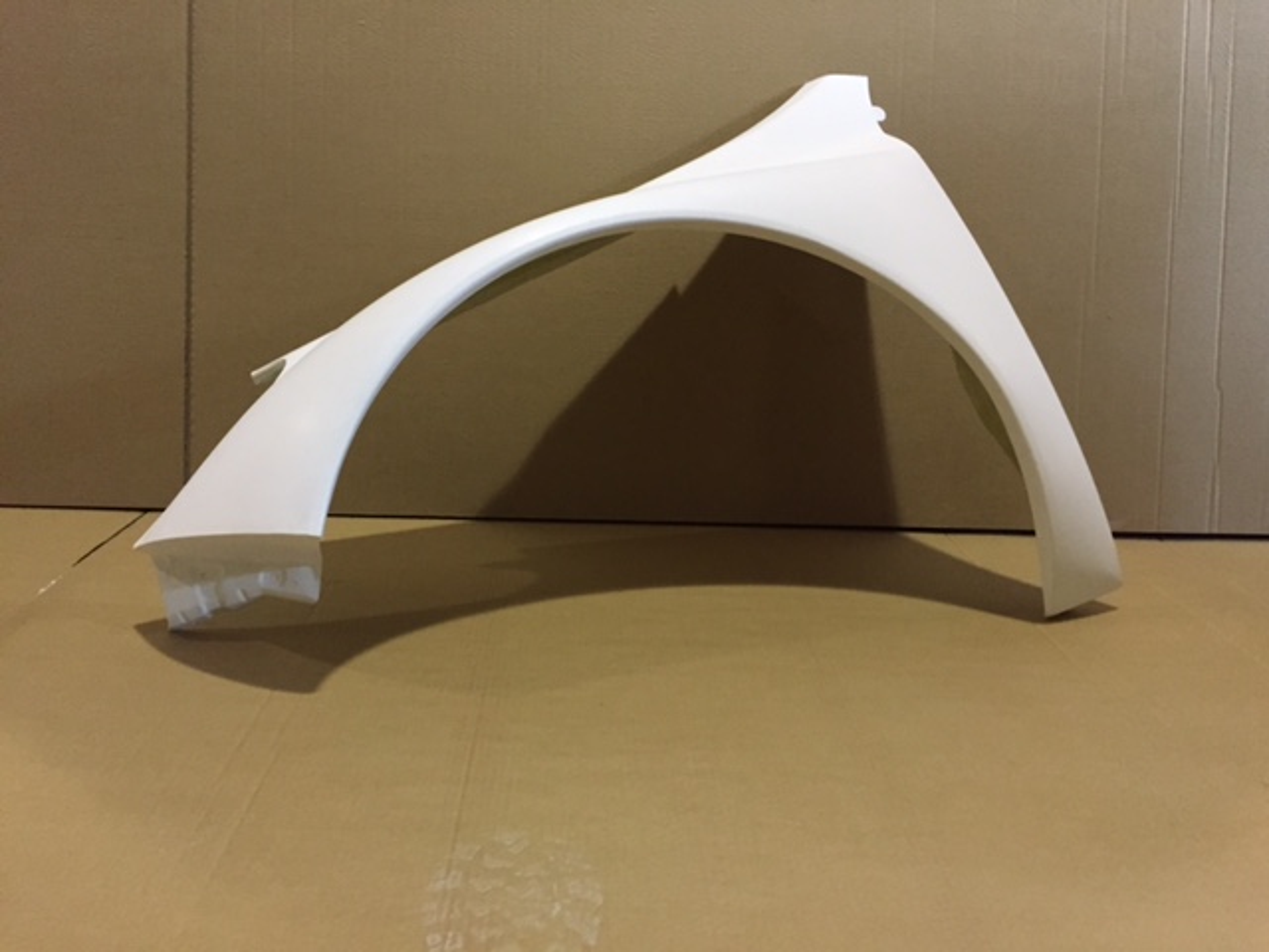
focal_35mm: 29
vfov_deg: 48.2
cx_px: 634
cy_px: 476
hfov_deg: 61.7
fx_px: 1063
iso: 250
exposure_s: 1/25
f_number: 2.2
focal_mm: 4.15
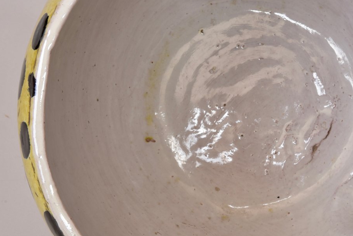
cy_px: 136
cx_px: 289
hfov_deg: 17.6
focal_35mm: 115
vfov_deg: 11.9
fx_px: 1128
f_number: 18
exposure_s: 1/160
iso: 125
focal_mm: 52
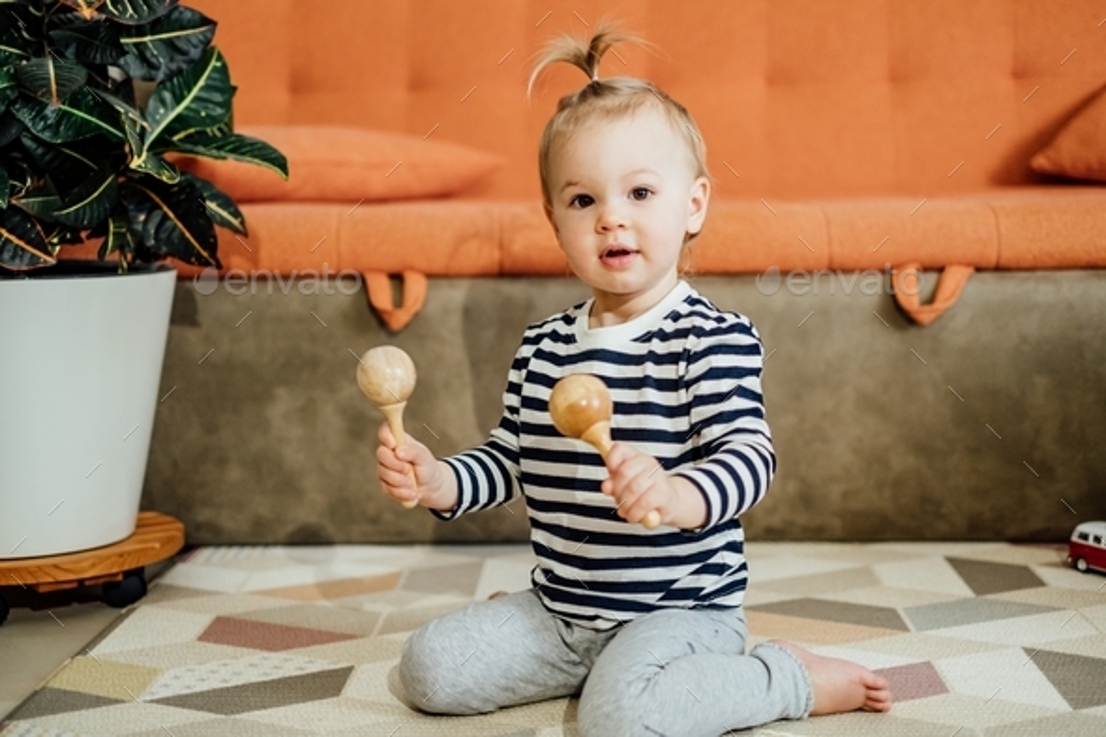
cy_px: 368
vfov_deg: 25.5
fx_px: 1628
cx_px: 553
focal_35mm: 53
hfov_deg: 37.5
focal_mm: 35
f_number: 1.4
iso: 1000
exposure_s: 1/250
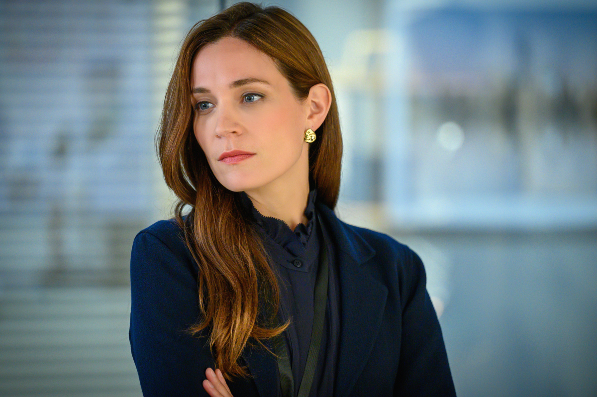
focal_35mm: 180
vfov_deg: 7.6
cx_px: 298
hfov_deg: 11.4
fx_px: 2982
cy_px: 198
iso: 5000
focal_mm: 180
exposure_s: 1/160
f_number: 2.8
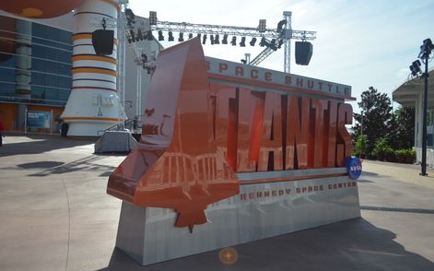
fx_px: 331
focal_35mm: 28
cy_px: 142
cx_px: 214
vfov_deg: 44.5
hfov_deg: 66.5
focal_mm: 18
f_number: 3.5
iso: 160
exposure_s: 1/2000
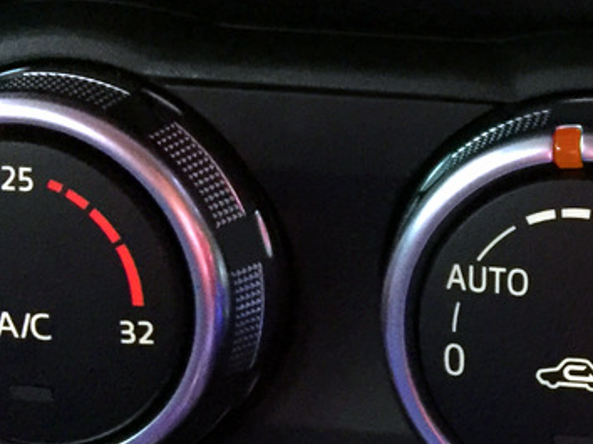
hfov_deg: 22.0
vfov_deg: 17.5
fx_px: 1438
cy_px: 292
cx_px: 657
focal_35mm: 84
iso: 200
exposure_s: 1/8
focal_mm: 4.15
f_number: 2.2
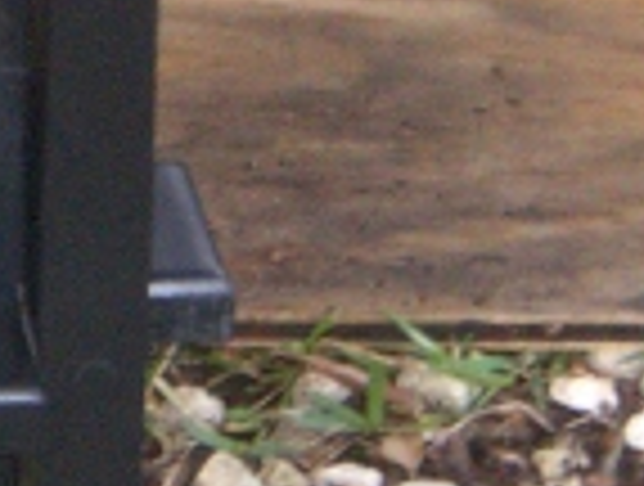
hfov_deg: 4.4
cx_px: -486
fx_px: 8318
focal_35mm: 446
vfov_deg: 3.3
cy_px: -297
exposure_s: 1/60
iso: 200
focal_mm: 16.51
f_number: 5.4
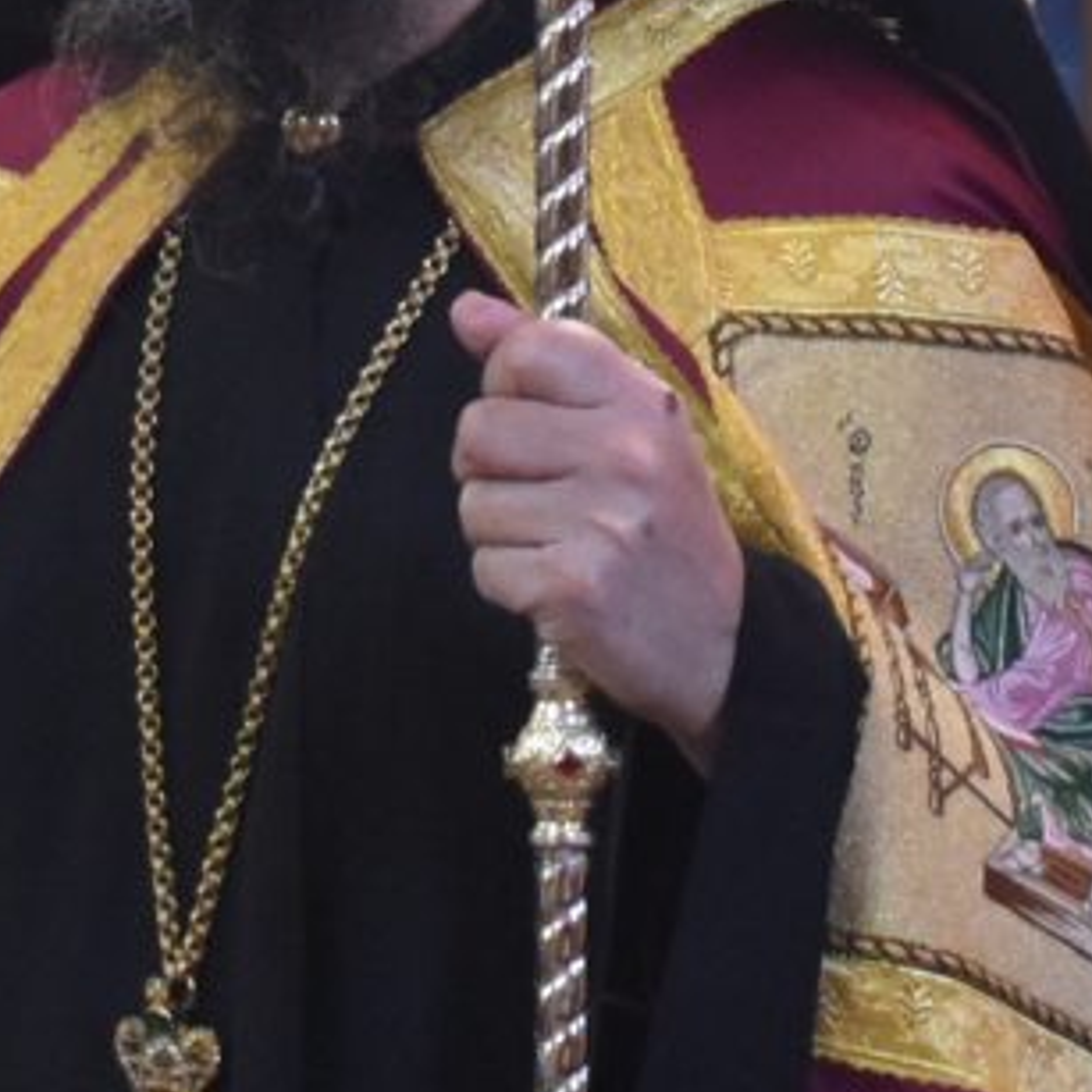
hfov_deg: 5.7
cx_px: 363
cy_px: -596
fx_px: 11012
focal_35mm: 309
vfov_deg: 5.6
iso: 1250
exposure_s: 1/30
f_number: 4.2
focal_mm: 29
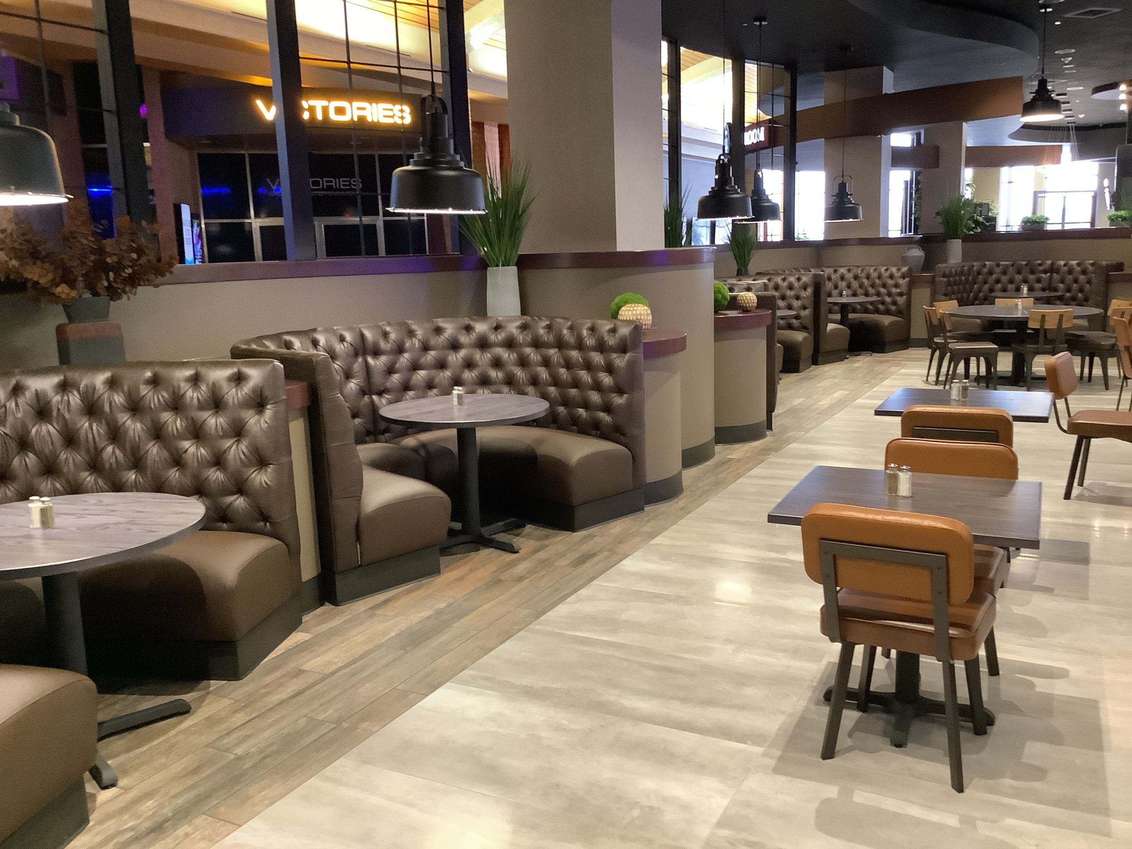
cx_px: 566
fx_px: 1014
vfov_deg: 45.4
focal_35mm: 31
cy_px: 424
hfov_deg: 58.4
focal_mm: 3.3
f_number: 2.4
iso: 500
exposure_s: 1/30
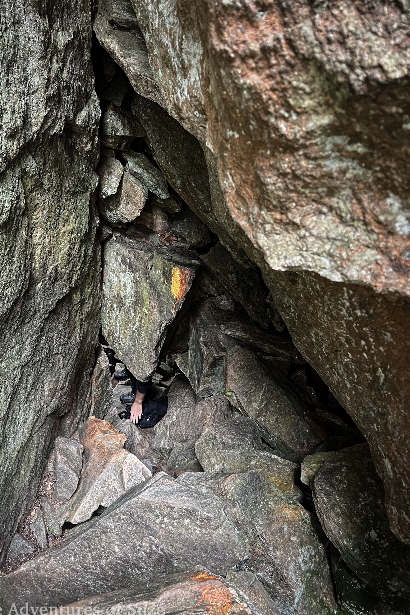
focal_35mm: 28
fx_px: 478
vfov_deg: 65.5
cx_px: 184
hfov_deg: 46.3
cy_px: 315
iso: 250
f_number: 1.5
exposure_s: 1/60
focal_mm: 5.7
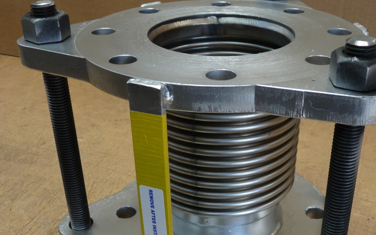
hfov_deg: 44.2
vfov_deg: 28.4
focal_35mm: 45
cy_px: 156
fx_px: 461
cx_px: 219
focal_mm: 4.8
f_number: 2.8
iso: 100
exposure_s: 1/100
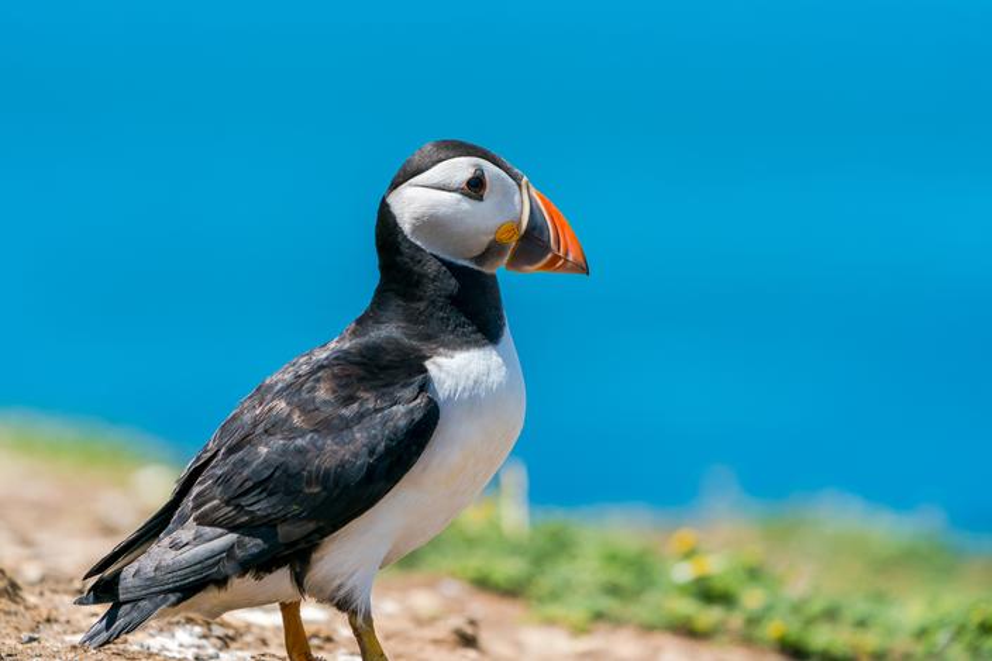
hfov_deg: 9.1
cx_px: 496
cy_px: 330
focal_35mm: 226
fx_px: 6226
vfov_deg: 6.1
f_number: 5.6
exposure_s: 1/2000
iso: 500
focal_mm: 226
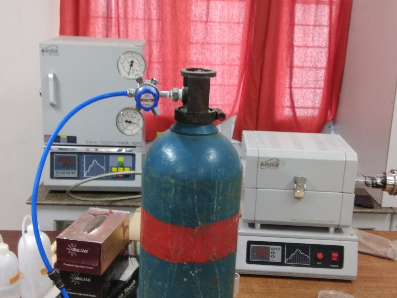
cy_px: 149
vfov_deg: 63.4
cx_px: 198
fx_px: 241
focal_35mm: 21
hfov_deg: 79.0
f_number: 2
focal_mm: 3.57
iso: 400
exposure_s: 1/25
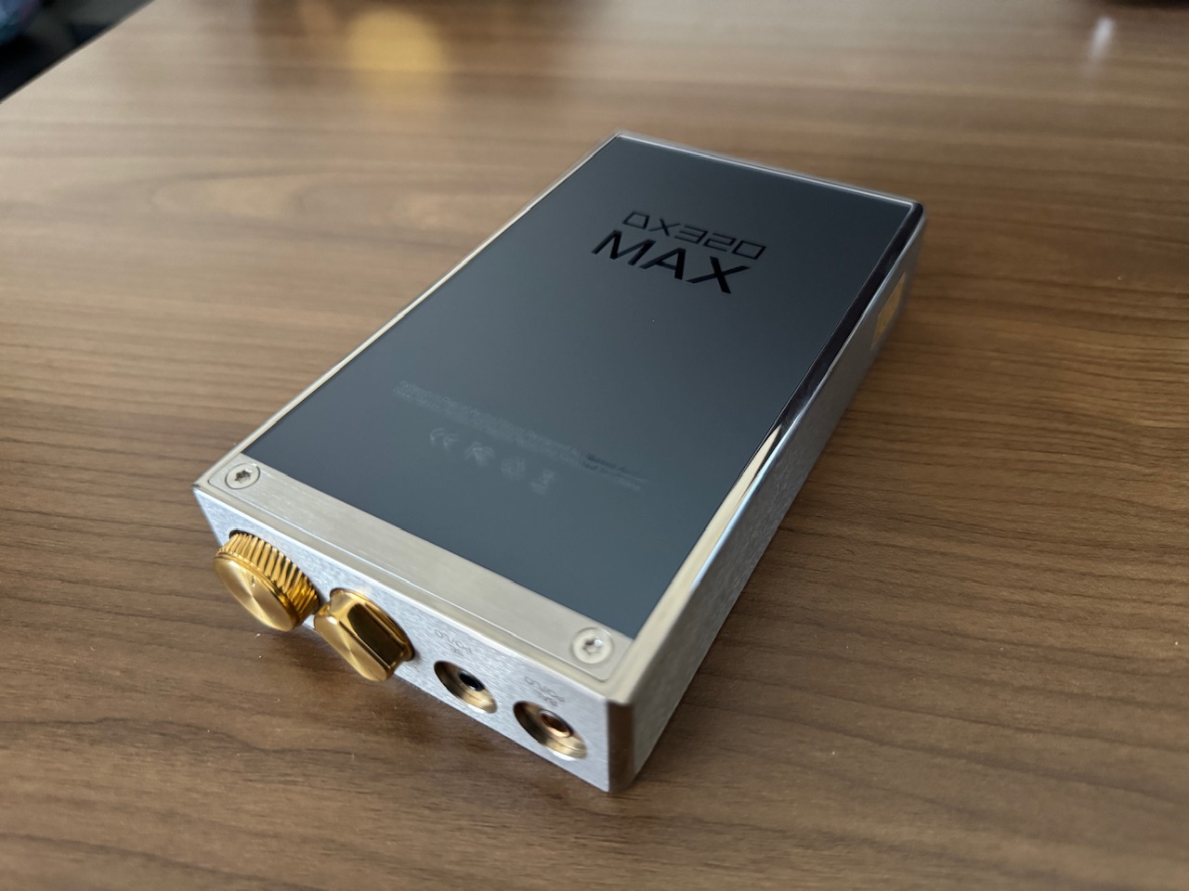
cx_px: 594
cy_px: 446
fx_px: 824
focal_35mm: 24
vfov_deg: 56.8
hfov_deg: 71.6
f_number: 1.78
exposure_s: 1/40
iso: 1000
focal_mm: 6.86
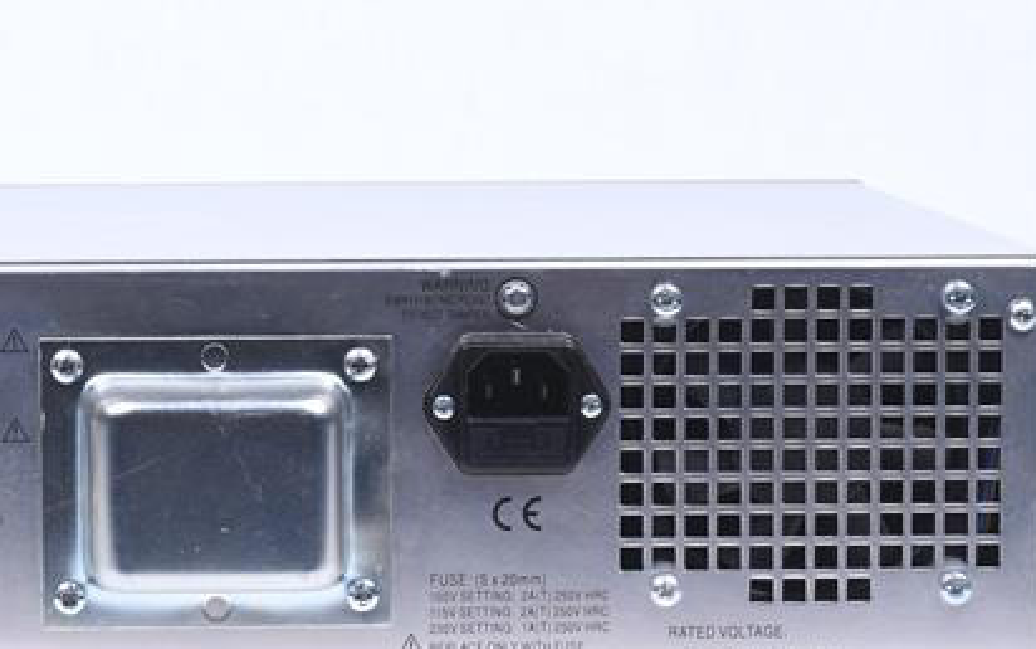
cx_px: 332
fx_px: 2514
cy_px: 473
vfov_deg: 14.7
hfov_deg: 23.2
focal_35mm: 89
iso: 200
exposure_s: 1/200
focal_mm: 40
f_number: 16
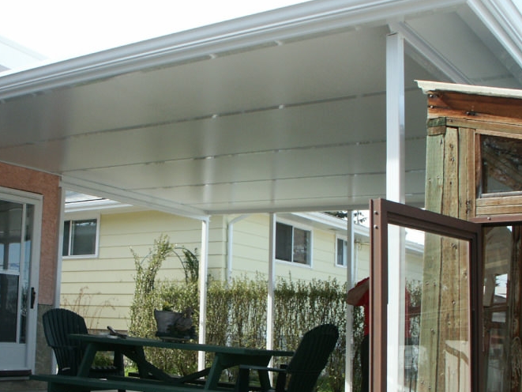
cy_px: 243
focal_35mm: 48
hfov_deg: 39.4
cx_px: 203
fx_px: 724
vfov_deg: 30.2
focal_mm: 8.19
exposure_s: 1/180
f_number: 5.6
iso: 100
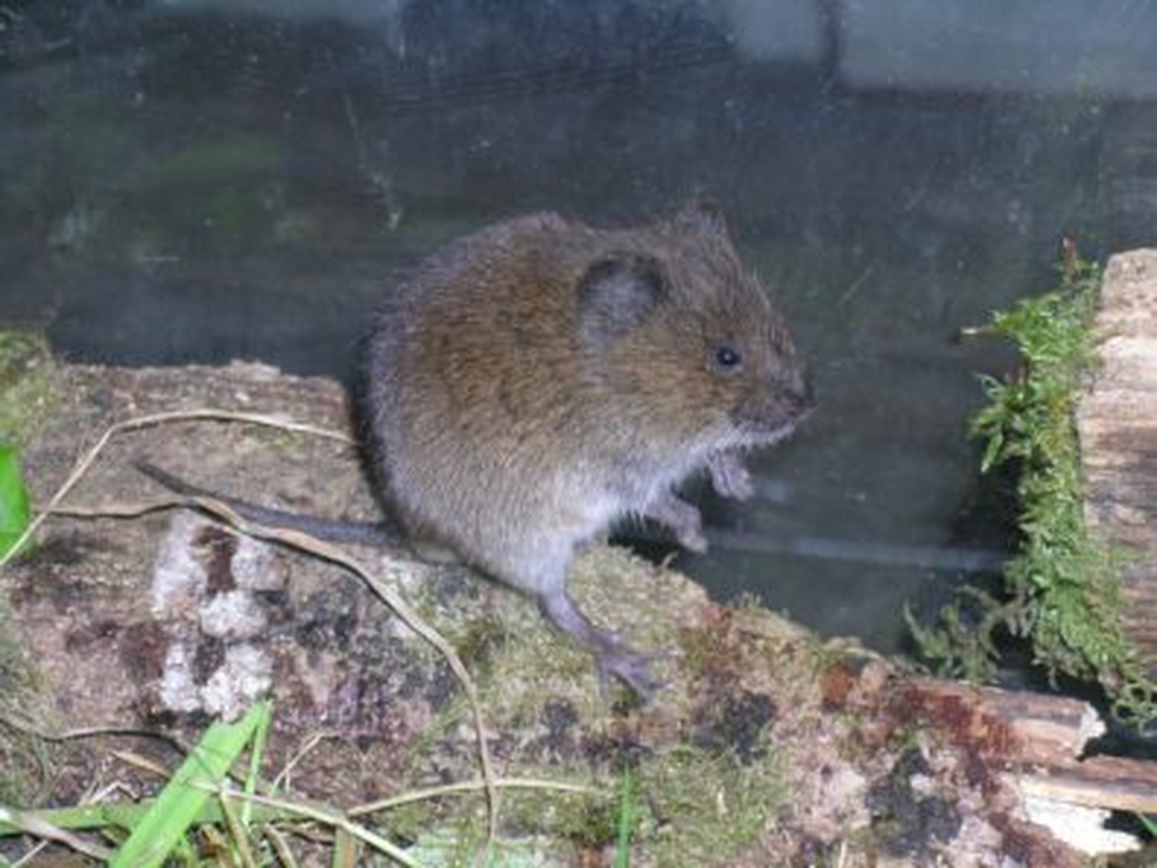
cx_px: 578
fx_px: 3877
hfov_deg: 17.0
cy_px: 434
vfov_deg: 12.8
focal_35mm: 116
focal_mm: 24
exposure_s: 1/60
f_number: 4.6
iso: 50
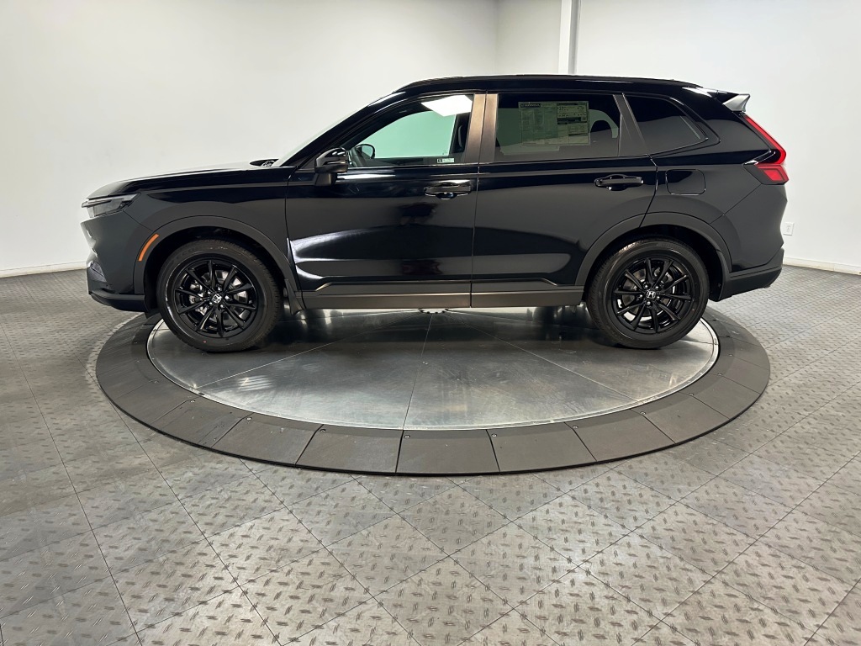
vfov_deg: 56.8
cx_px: 430
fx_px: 597
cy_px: 323
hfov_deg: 71.6
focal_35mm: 24
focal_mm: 6.86
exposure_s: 1/60
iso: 500
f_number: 1.78
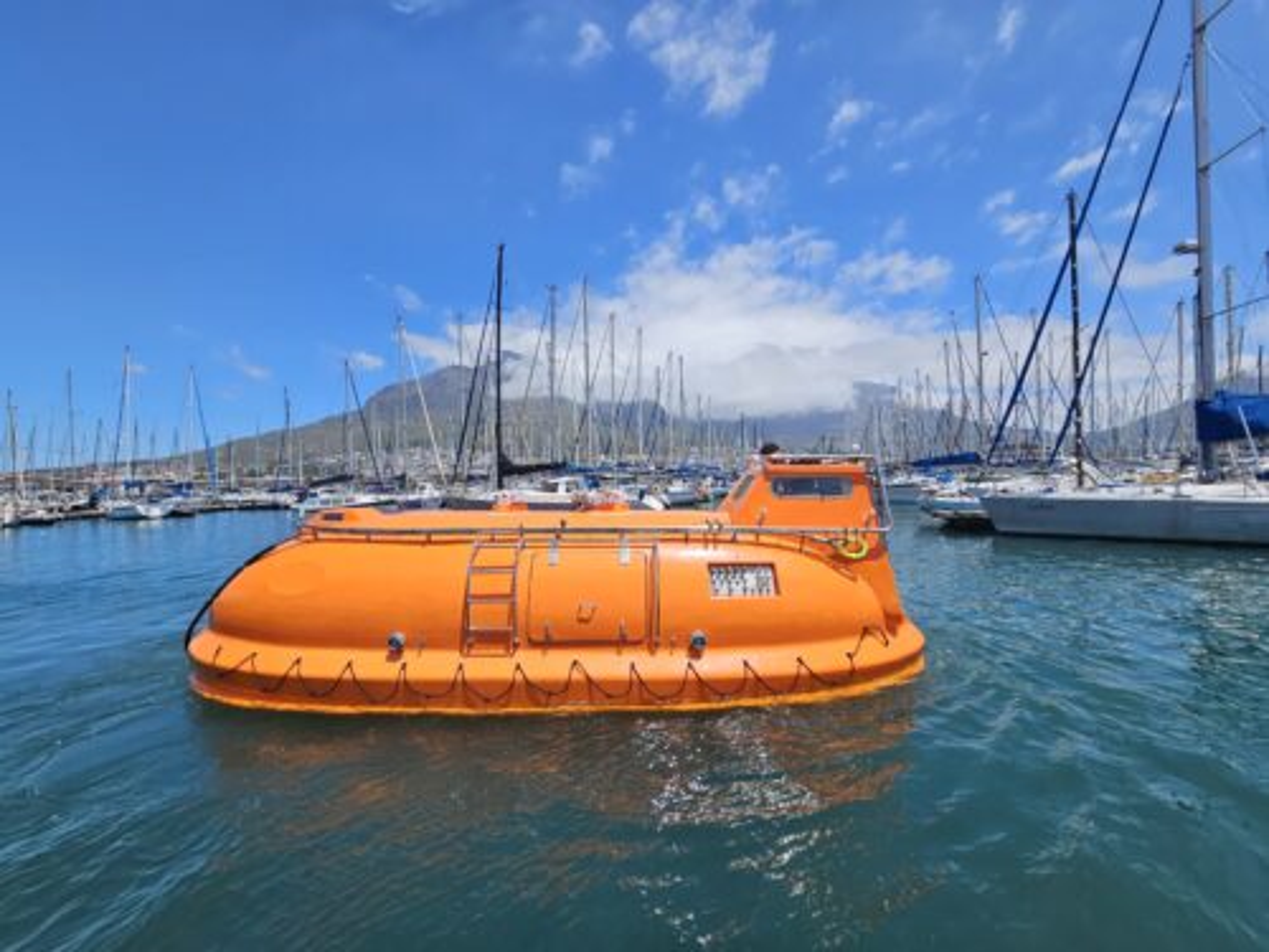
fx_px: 477
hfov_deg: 106.2
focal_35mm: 13
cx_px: 634
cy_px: 476
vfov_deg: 89.9
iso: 50
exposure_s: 1/3418
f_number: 2.2
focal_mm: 2.2
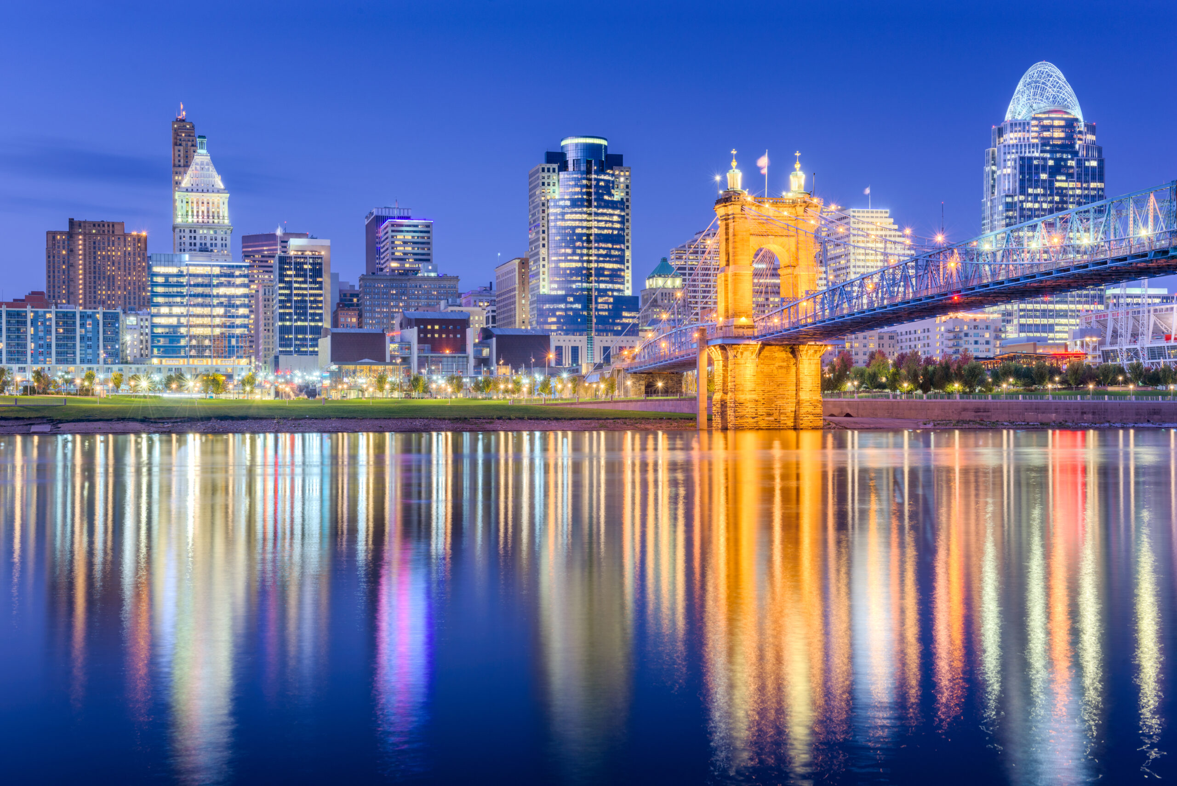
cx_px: 588
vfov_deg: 28.1
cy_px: 393
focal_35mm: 48
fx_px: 1570
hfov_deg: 41.1
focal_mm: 48
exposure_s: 30
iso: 64
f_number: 13
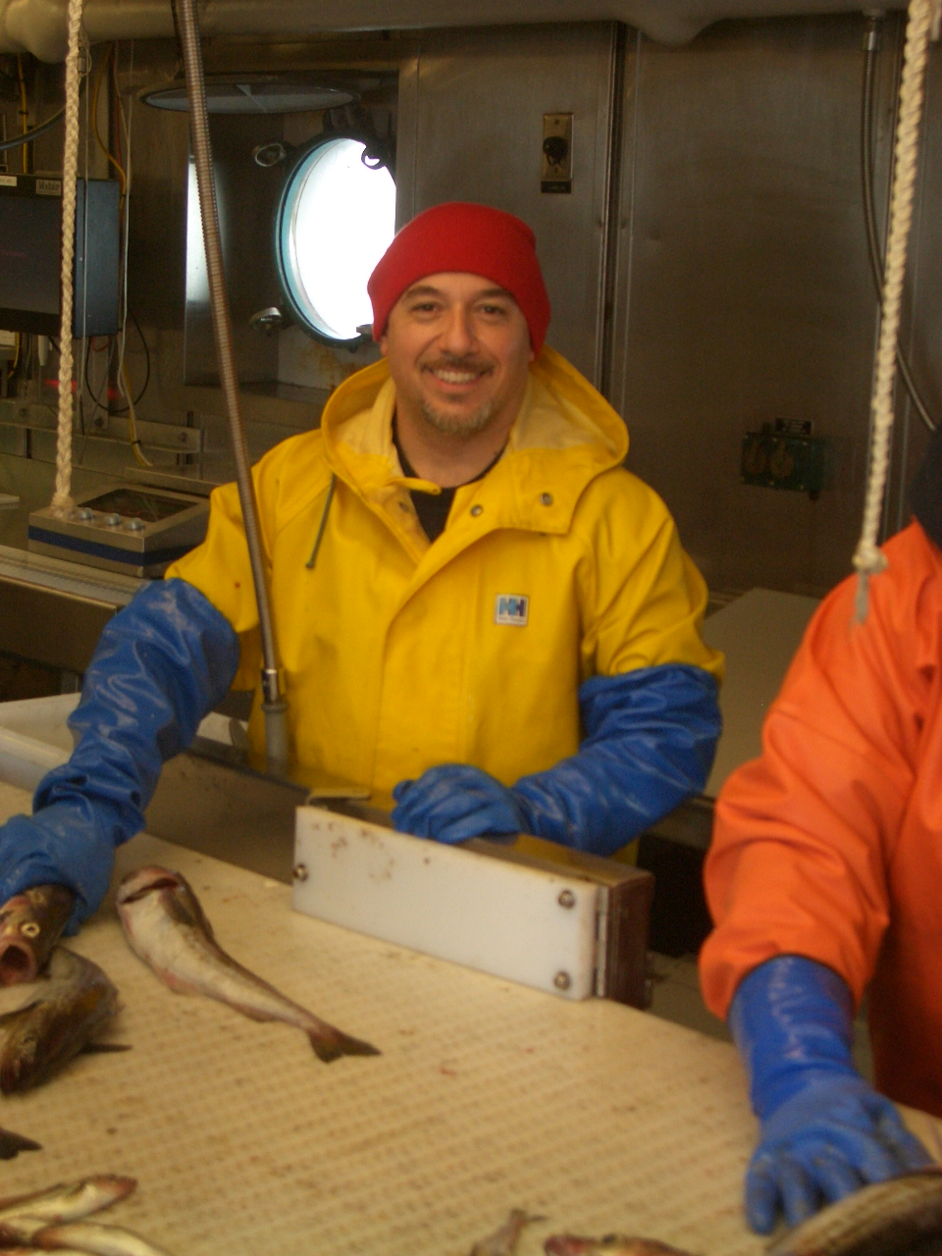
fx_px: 2250
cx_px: 471
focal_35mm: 62
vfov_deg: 31.2
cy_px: 628
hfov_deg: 23.7
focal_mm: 10.2
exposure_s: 1/125
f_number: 3.5
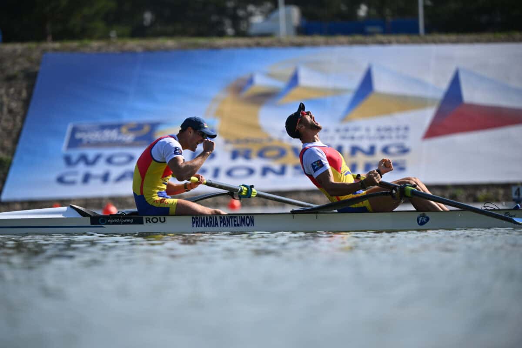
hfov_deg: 7.1
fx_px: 4205
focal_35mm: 290
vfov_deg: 4.7
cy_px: 174
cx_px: 261
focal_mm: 290
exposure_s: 1/1600
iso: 100
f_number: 4
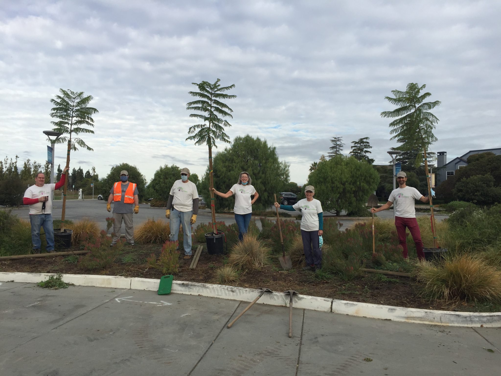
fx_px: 420
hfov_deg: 61.7
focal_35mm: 29
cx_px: 250
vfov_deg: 48.2
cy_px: 188
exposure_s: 1/1163
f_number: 2.2
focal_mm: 4.15
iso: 32
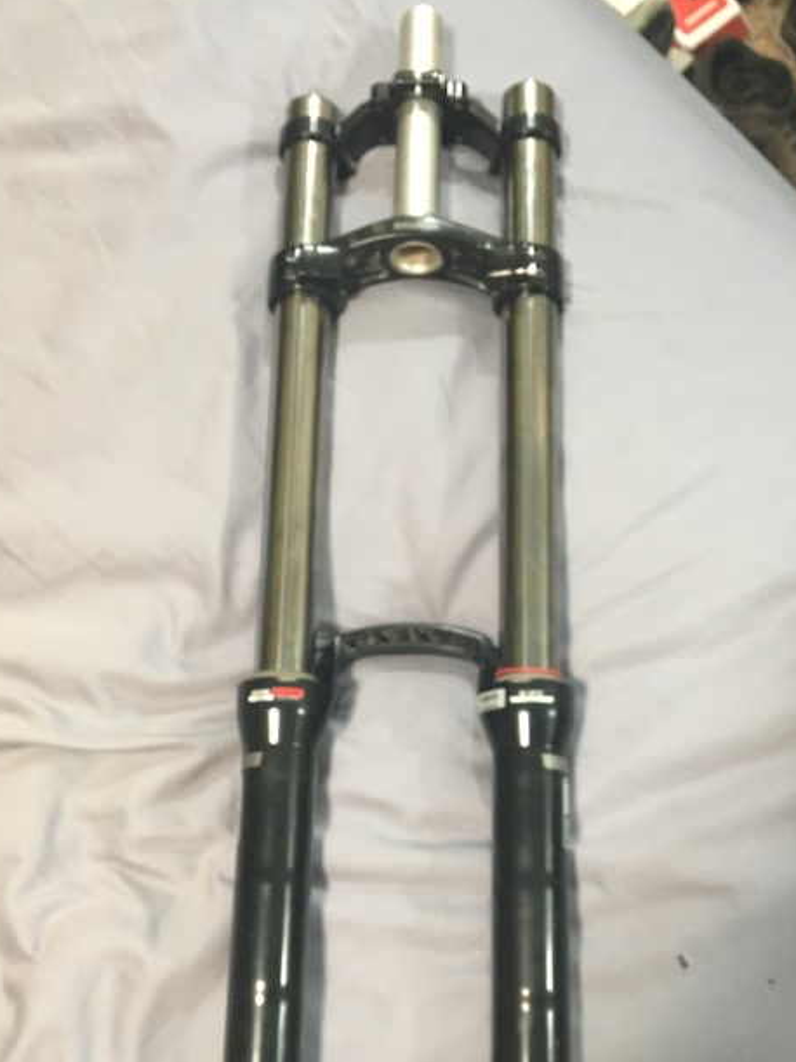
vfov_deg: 48.5
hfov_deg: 37.7
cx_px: 414
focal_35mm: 38
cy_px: 673
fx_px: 1165
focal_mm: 4.15
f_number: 2.2
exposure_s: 1/17
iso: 200
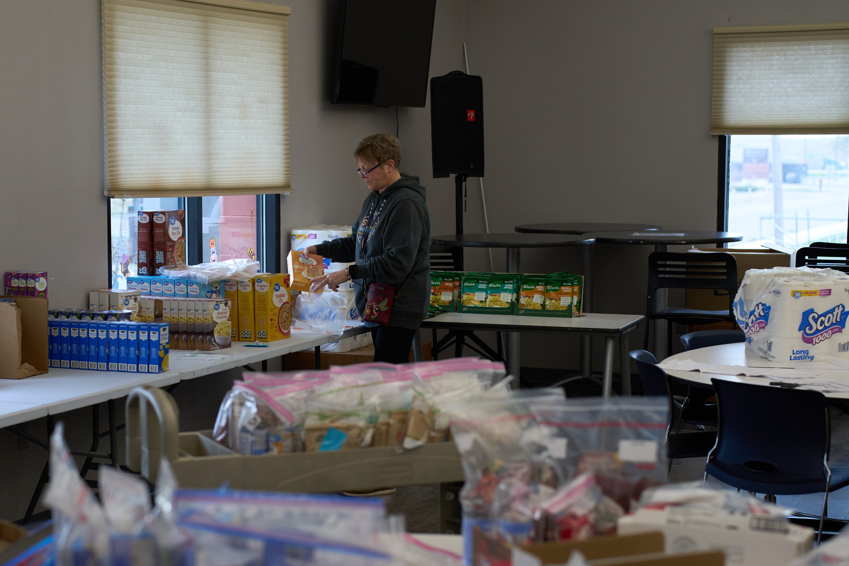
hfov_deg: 28.0
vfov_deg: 18.9
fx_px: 1698
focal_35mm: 72
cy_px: 377
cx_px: 360
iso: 640
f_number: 2.5
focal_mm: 50
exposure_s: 1/250
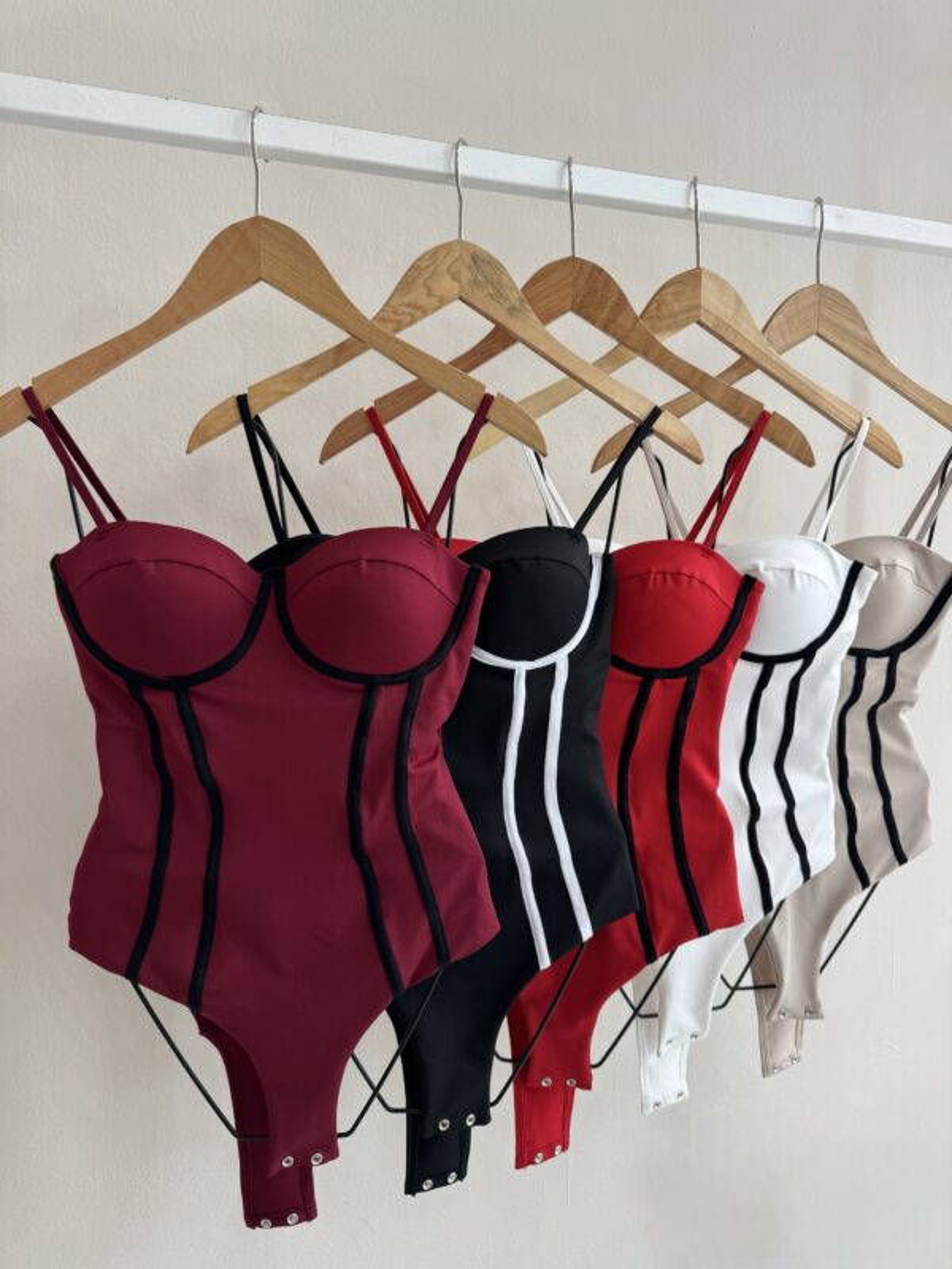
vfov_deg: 71.6
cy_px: 634
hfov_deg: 56.8
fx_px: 880
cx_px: 476
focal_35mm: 24
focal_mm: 6.76
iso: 64
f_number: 1.78
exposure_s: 1/248
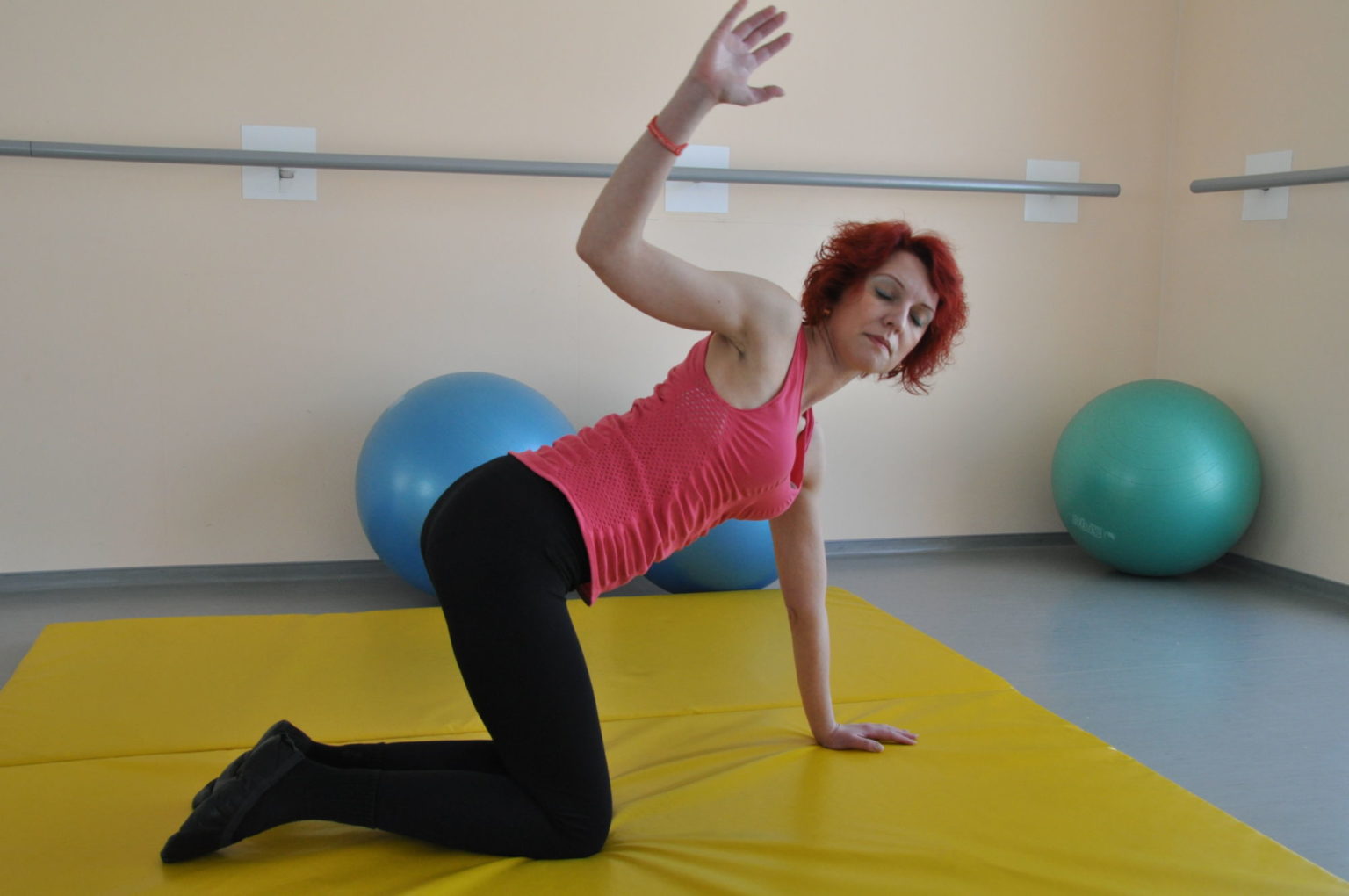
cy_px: 448
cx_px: 674
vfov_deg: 35.4
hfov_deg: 51.3
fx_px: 1403
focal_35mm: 38
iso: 800
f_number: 3.8
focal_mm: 25
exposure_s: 1/80
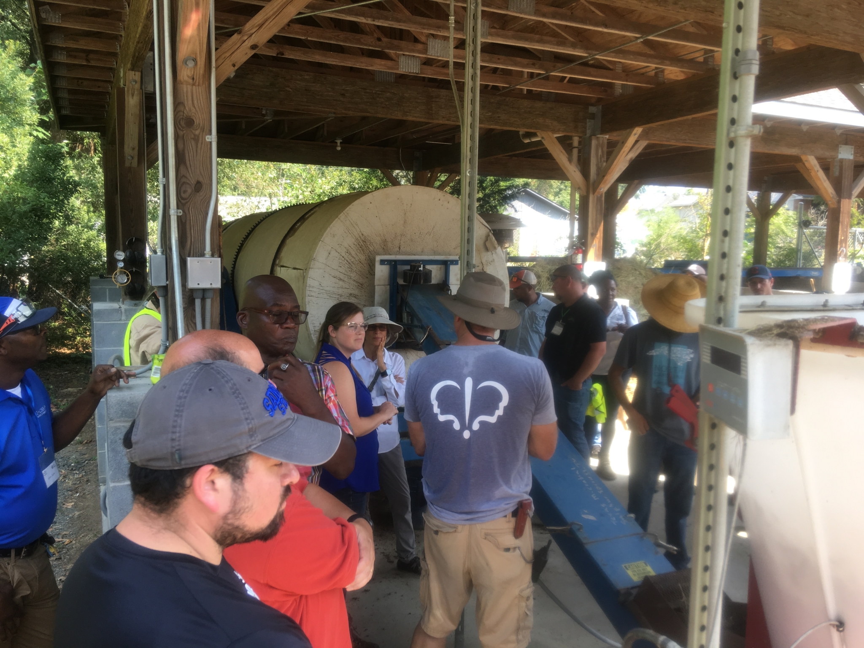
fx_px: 724
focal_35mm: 29
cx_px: 432
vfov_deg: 48.2
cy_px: 324
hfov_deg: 61.7
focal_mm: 4.15
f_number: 2.2
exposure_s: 1/127
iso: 25
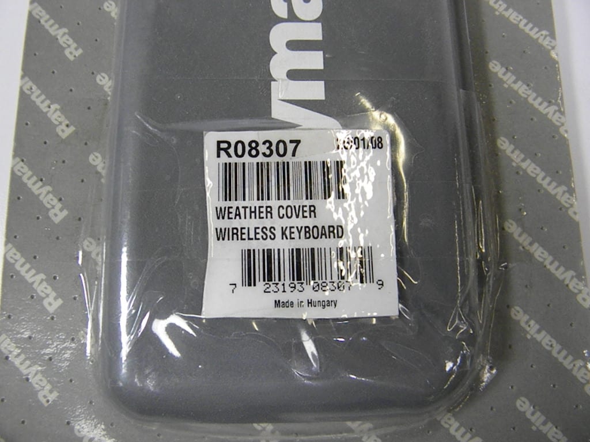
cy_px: 221
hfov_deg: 63.4
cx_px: 295
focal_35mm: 28
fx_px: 477
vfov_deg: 49.7
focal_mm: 5
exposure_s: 1/478
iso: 720
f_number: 3.5
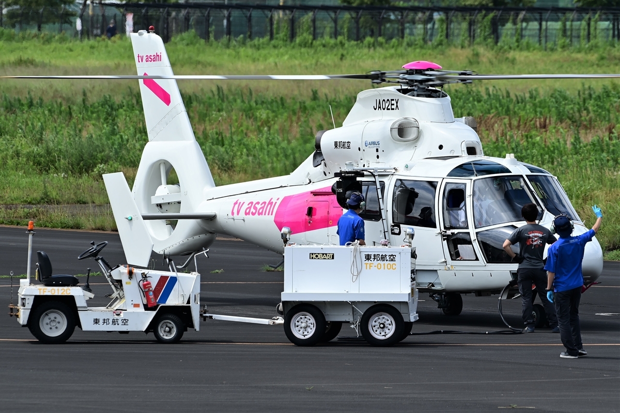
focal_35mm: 340
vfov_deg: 4.0
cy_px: 206
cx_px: 310
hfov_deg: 6.1
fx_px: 5855
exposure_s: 1/320
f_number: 7.1
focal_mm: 340
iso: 100
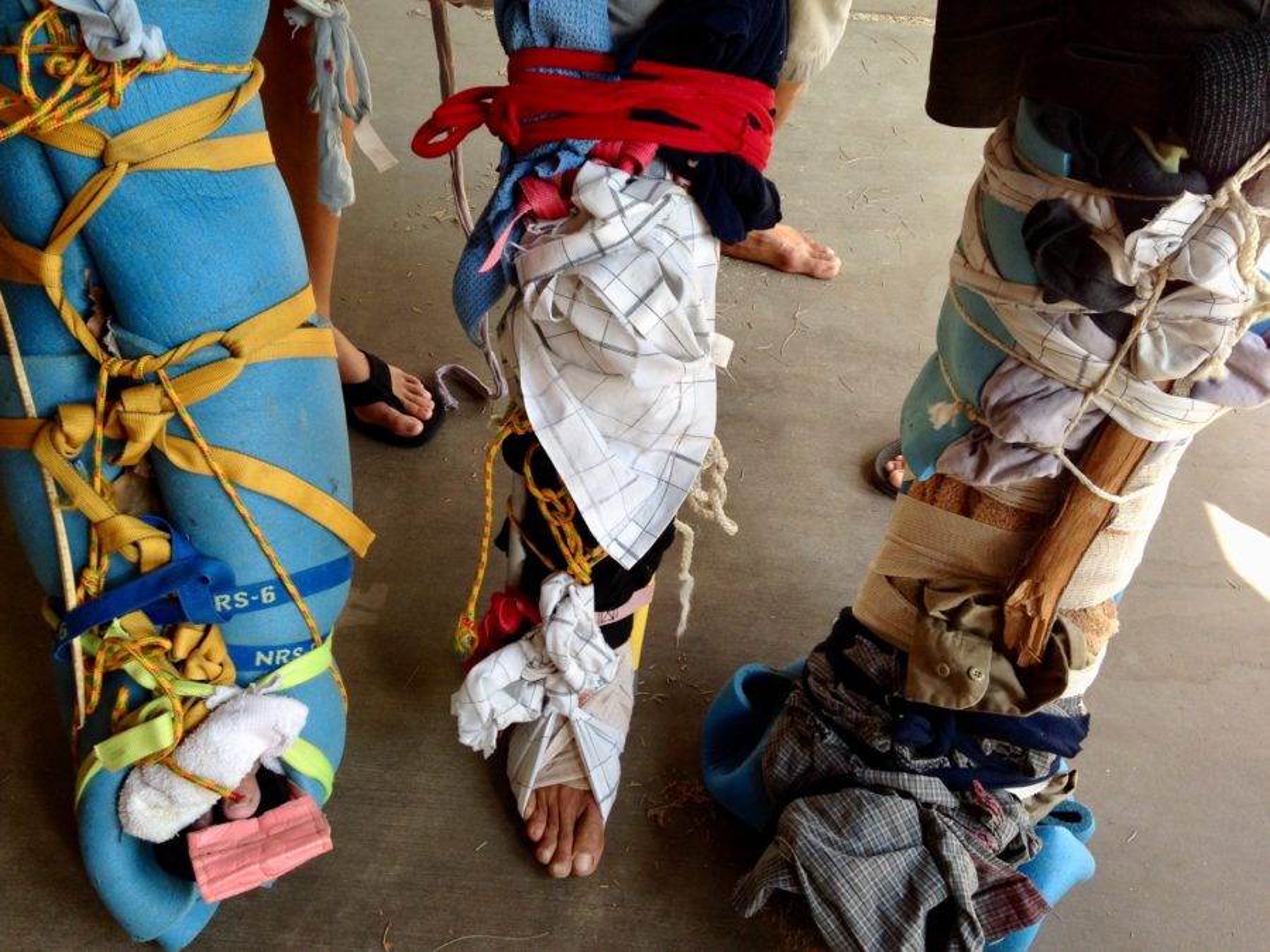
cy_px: 476
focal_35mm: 33
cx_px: 635
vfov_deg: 42.9
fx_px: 1211
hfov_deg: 55.4
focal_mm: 4.12
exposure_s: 1/120
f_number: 2.4
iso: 64
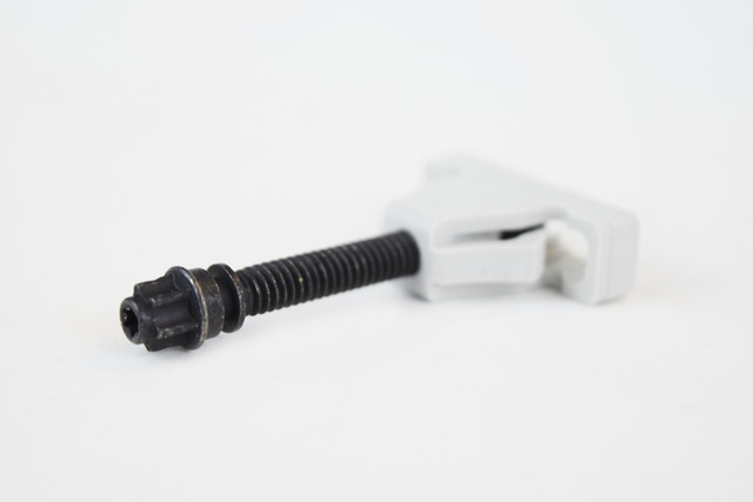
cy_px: 251
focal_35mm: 82
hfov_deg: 24.6
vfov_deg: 16.6
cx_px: 376
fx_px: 1726
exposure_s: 1/60
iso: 1000
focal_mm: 55
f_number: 5.6
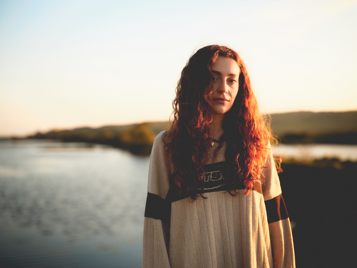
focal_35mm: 44
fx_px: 454
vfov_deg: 32.9
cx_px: 178
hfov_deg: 42.9
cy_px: 134
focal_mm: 55
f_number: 2.2
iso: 250
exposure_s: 1/400
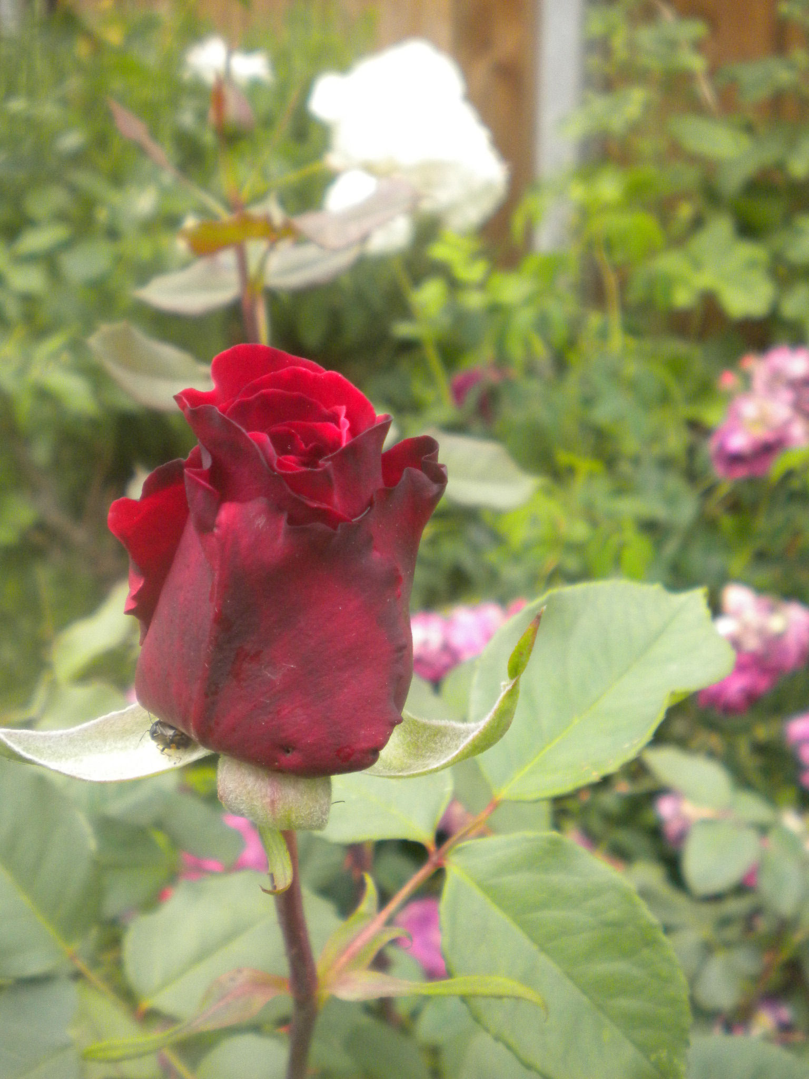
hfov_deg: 40.7
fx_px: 1091
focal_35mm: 35
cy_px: 540
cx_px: 404
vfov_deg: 52.6
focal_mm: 6.3
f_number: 3.1
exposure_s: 1/500
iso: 314
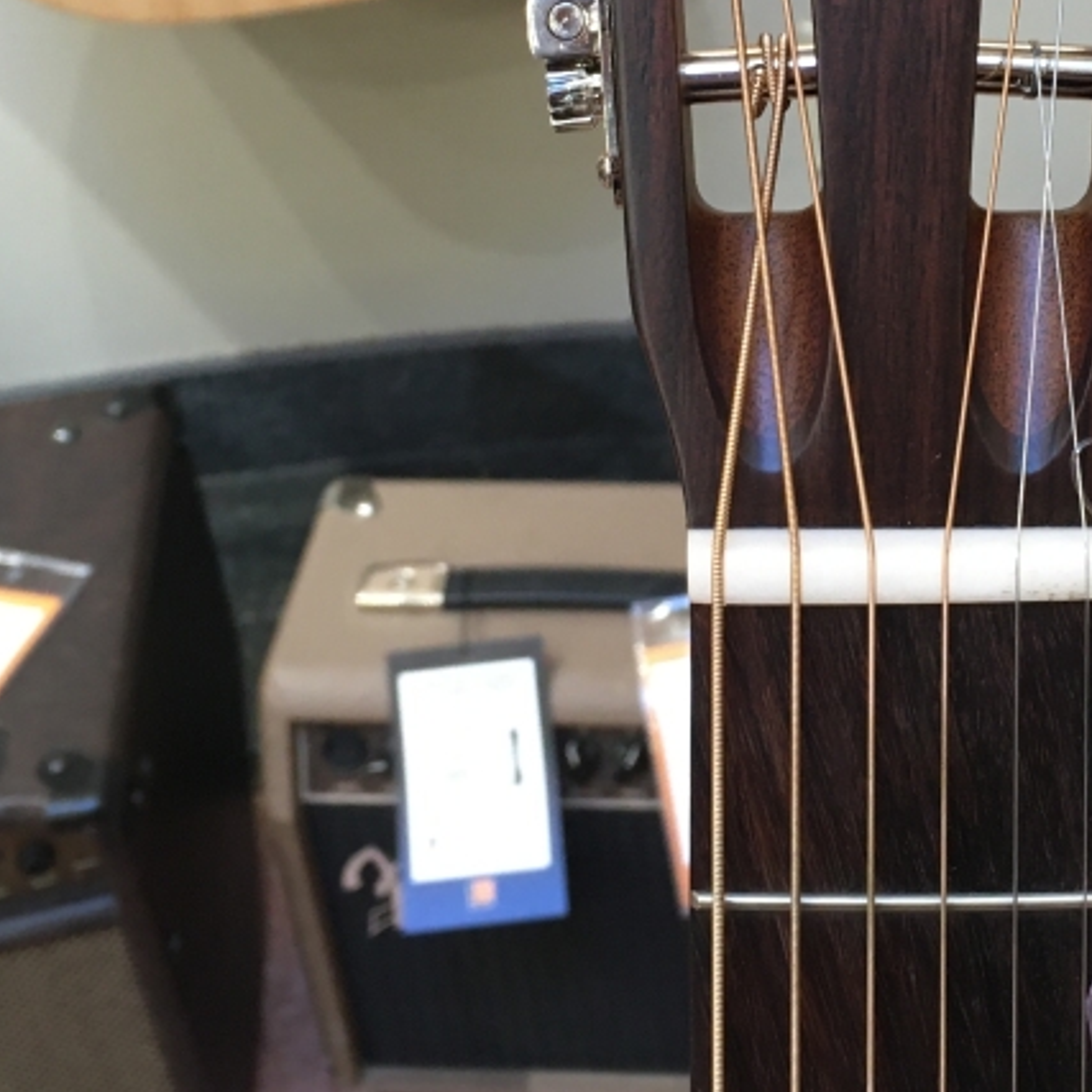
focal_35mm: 66
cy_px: 212
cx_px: 825
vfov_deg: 25.6
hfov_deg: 25.8
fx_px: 2356
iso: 100
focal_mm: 4.15
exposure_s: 1/30
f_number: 2.2
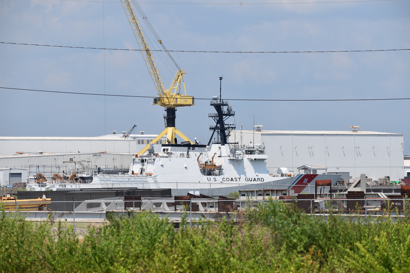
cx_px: 205
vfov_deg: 7.0
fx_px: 2220
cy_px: 136
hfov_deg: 10.5
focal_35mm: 195
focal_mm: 130
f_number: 9
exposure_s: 1/640
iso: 100
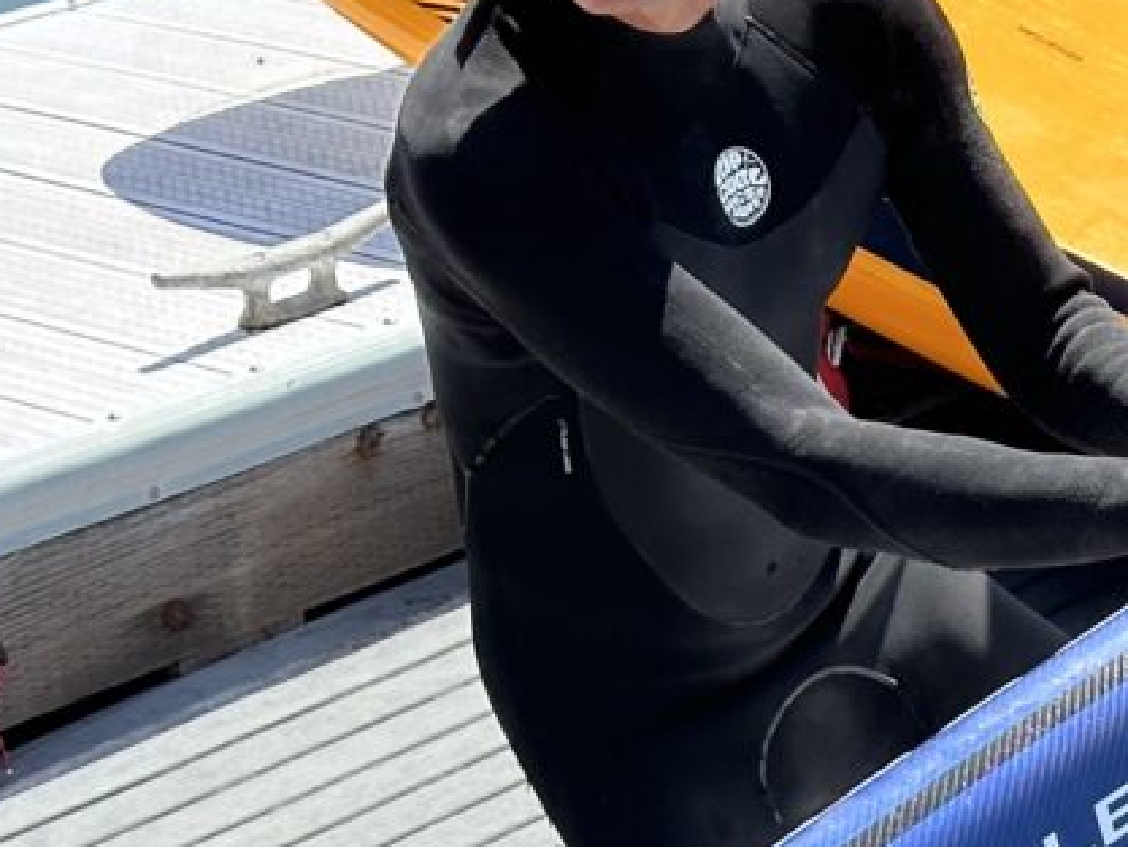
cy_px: 904
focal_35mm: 161
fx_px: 5248
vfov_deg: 9.1
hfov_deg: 11.8
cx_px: 1596
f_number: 1.78
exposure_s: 1/2732
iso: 64
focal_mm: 6.86
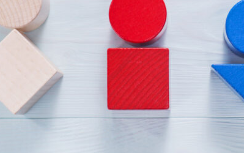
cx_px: 197
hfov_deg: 14.1
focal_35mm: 147
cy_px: 54
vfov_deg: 8.9
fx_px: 978
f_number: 10
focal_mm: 50
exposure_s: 1/125
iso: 100
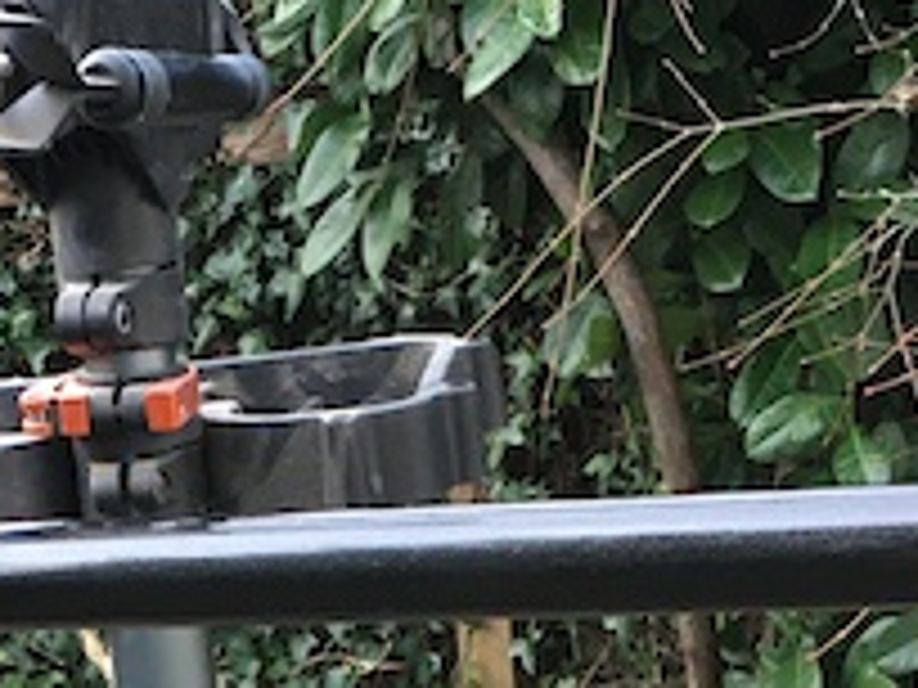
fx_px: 3023
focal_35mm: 114
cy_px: 1043
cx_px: 369
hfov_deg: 17.3
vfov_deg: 12.3
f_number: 2.2
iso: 32
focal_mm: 4.15
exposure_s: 1/33
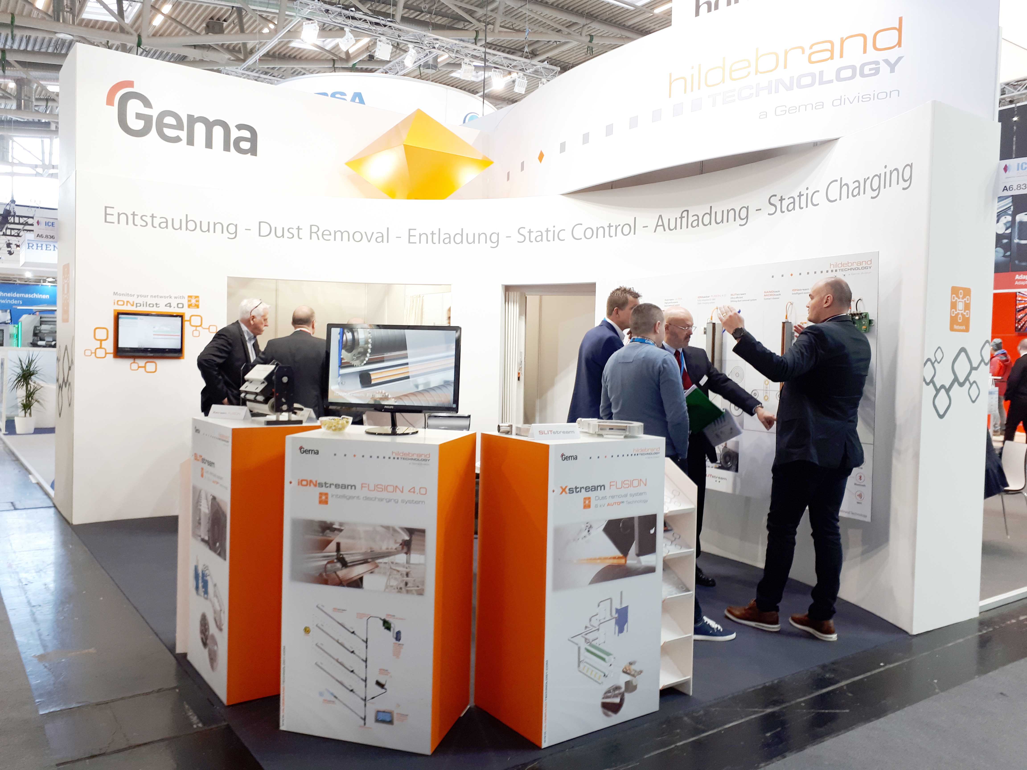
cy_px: 385
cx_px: 514
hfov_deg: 65.3
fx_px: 801
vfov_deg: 51.4
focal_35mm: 27
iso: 64
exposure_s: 1/33
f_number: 1.9
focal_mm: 3.6
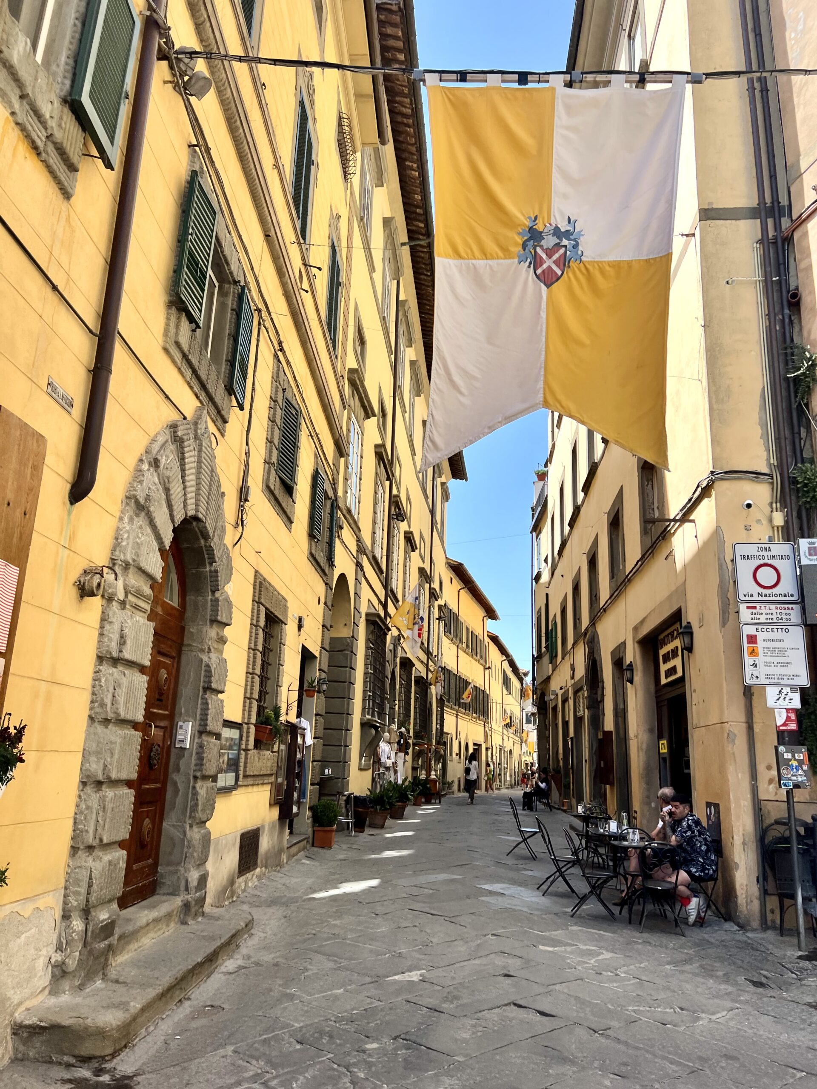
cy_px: 544
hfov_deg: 53.1
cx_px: 408
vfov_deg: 67.3
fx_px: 818
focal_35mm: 26
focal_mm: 5.7
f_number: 1.5
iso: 50
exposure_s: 1/1869
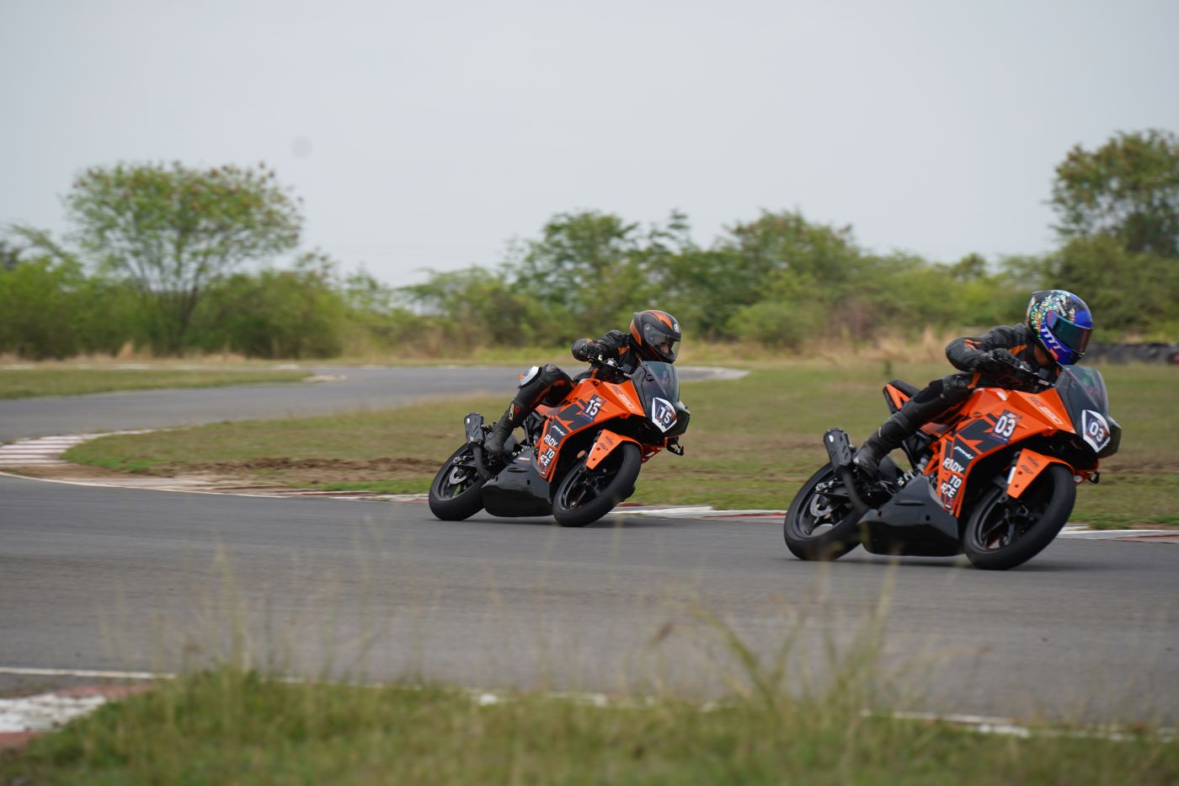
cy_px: 393
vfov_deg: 7.6
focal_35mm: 180
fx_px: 5894
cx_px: 590
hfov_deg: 11.4
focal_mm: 180
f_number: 5
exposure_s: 1/500
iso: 80
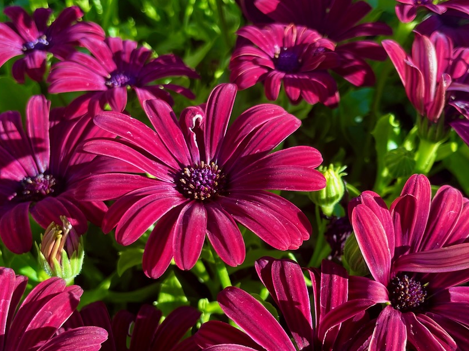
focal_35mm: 44
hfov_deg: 42.7
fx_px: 596
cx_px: 281
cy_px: 236
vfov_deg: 32.6
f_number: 1.6
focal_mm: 4.2
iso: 32
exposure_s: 1/202
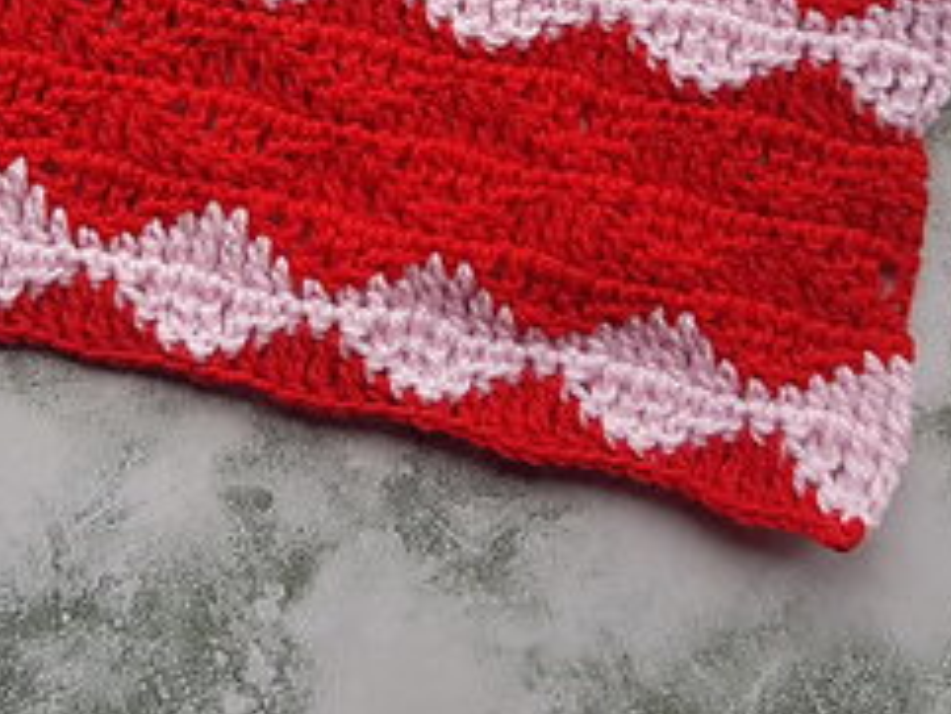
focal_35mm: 54
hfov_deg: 34.9
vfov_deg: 25.8
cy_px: 10
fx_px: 1484
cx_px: 256
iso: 50
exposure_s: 1/120
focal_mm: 4.2
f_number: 1.7
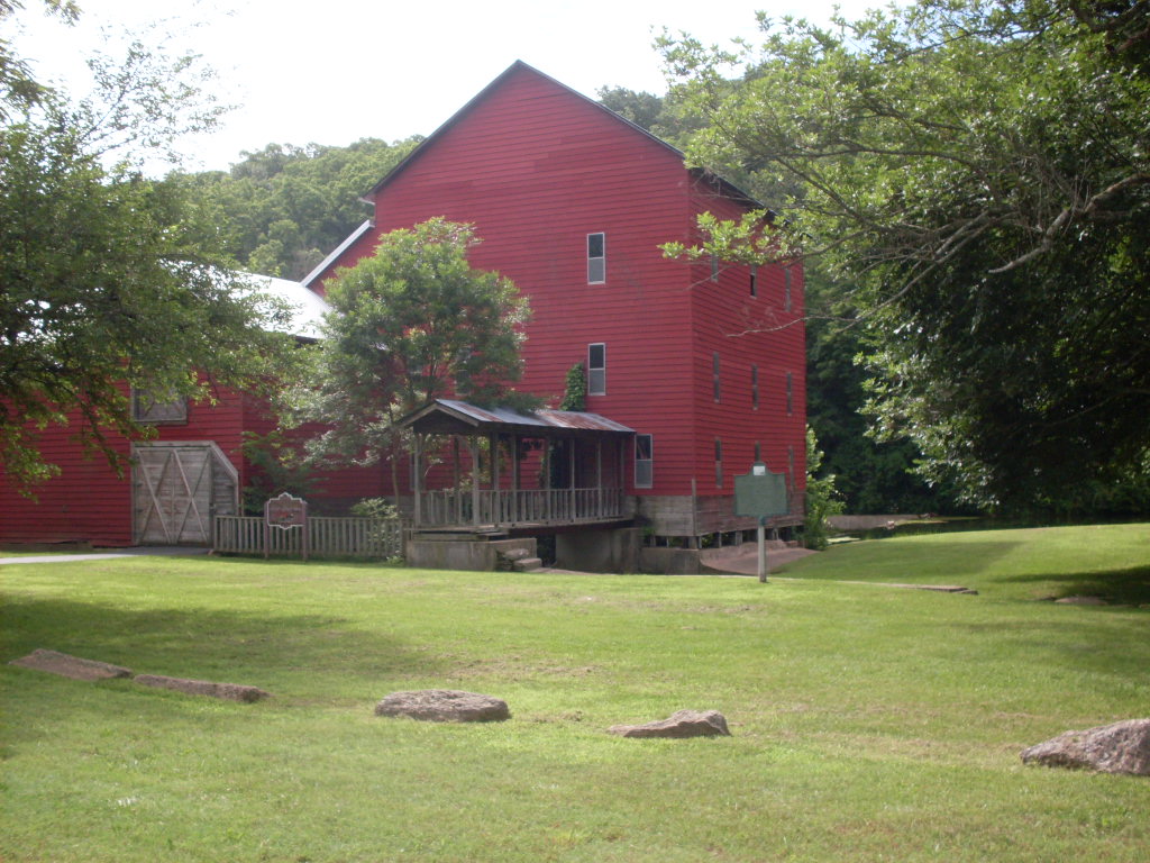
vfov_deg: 37.7
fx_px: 1262
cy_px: 432
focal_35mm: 38
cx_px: 575
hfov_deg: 49.0
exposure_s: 1/90
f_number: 8.4
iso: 80
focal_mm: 6.3
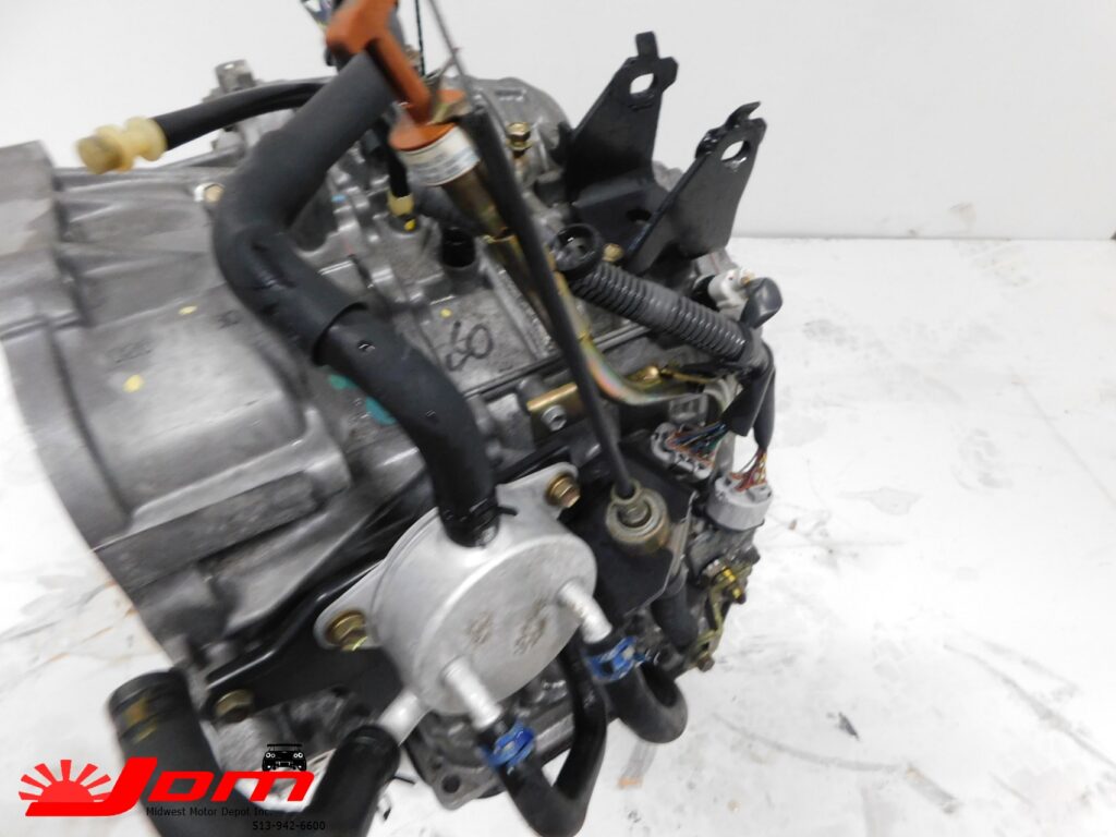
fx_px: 742
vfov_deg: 58.9
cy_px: 418
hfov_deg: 73.9
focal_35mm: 23
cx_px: 558
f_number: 3
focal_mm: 4
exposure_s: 1/10
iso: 400
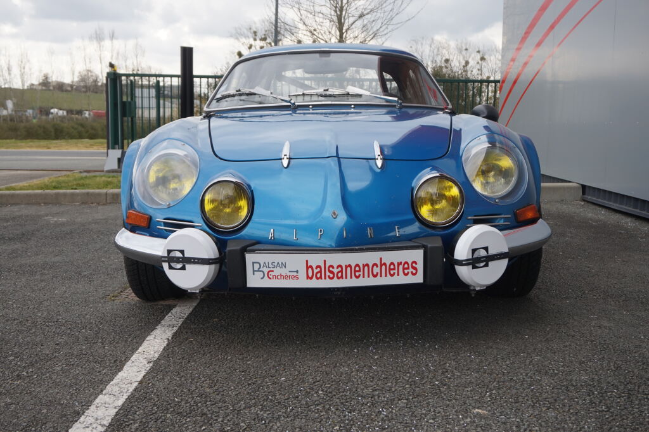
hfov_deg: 49.6
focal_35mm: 39
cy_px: 216
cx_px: 324
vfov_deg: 34.2
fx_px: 703
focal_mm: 26
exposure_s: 1/160
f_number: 6.3
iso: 125
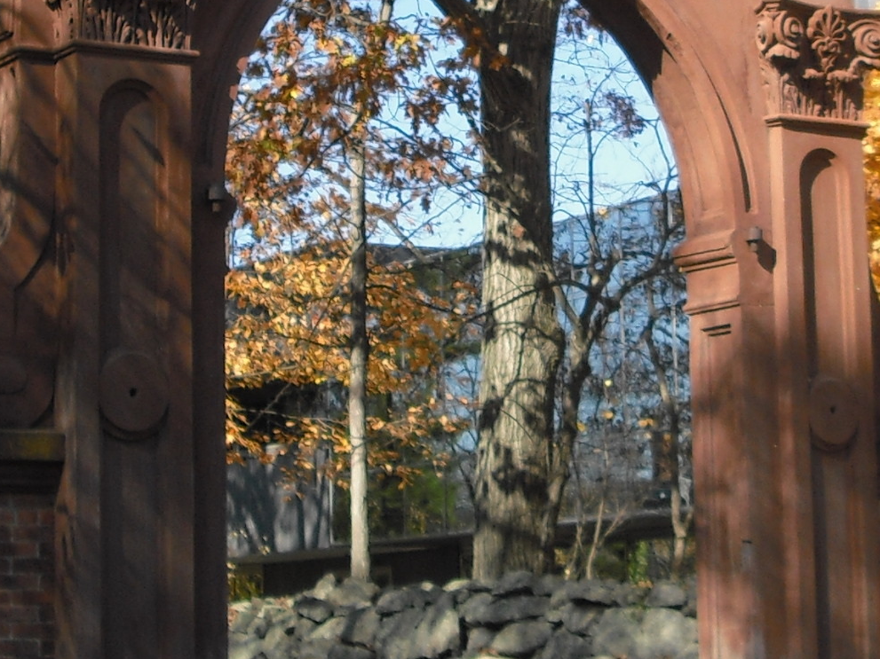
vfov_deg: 13.6
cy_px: 137
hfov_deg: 18.1
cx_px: 670
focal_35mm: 108
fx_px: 2745
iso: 64
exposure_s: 1/125
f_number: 5.6
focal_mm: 6.2
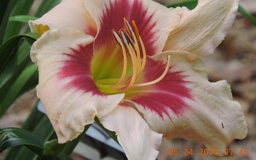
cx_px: 126
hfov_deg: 2.9
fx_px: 5071
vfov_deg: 1.8
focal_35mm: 727
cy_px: 72
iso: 360
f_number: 5.6
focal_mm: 116.5
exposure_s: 1/250
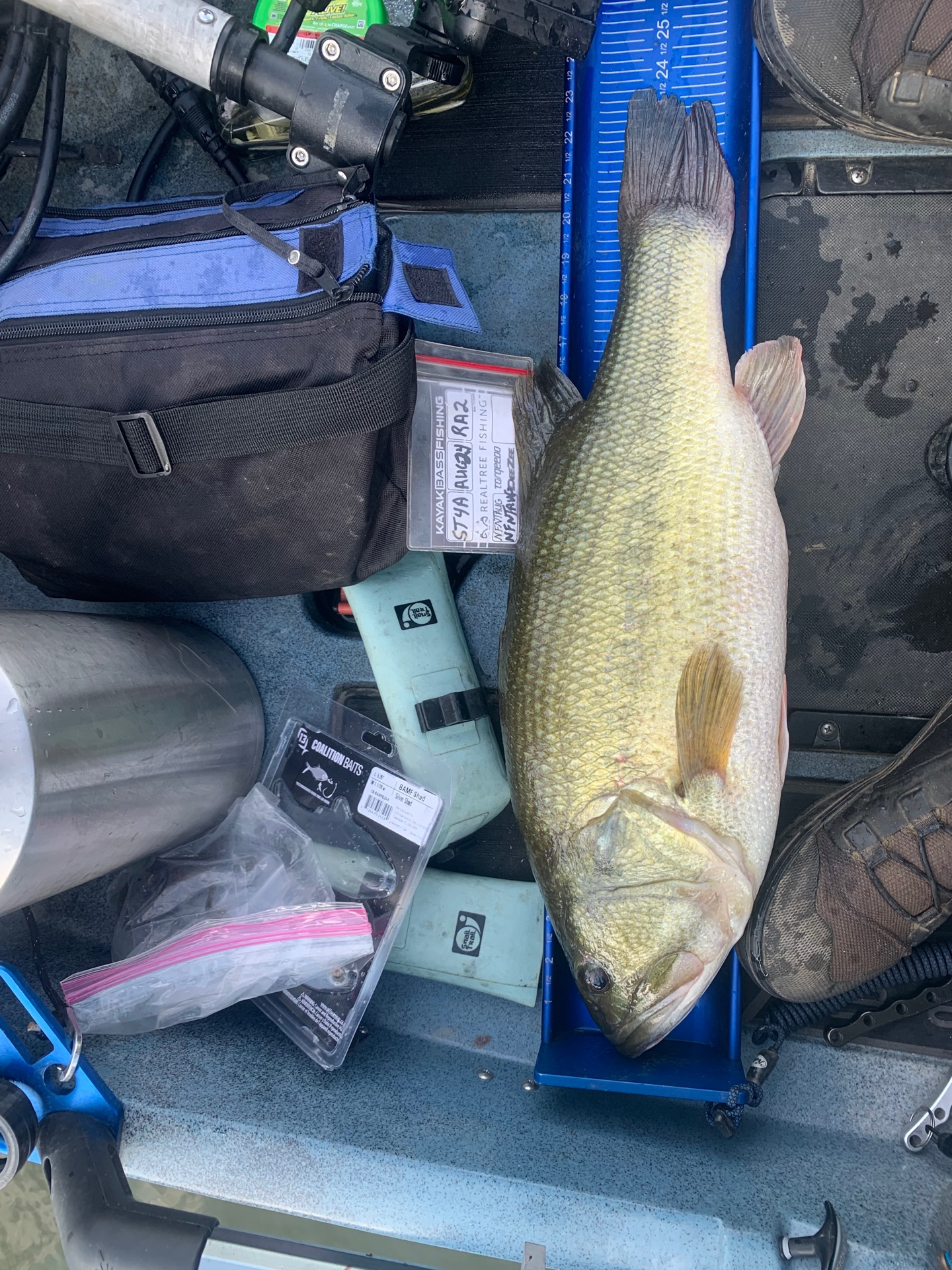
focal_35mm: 26
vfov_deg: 67.3
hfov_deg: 53.1
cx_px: 476
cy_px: 635
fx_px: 953
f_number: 1.8
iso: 32
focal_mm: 4.25
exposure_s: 1/122
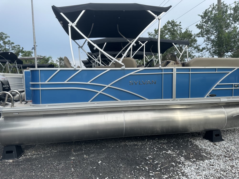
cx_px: 120
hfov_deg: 71.6
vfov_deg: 56.8
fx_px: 166
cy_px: 90
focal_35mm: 24
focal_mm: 6.86
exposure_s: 1/1988
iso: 80
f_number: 1.78
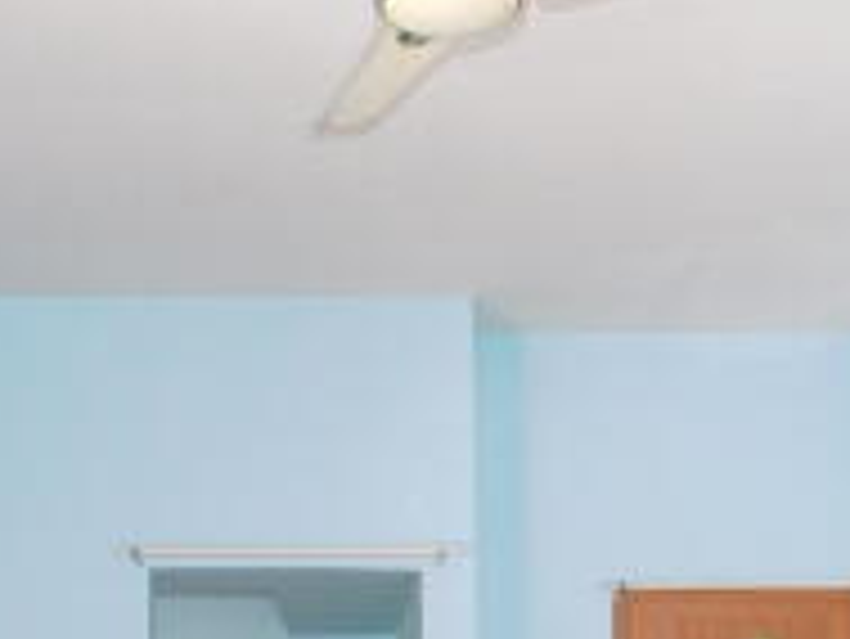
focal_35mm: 65
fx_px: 1597
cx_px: 371
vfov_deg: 20.7
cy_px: 819
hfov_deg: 29.8
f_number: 3
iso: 200
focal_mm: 4
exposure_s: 1/30
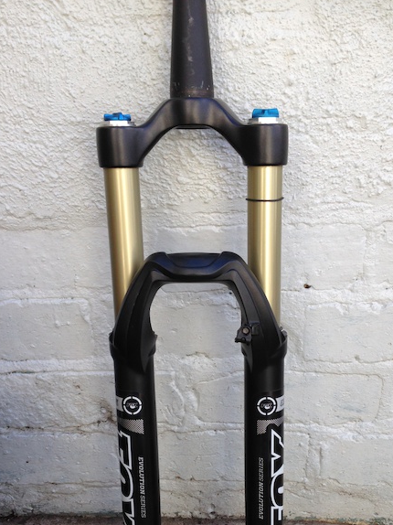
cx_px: 213
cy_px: 365
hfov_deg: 31.5
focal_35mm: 46
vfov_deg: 40.6
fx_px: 697
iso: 50
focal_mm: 4.12
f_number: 2.4
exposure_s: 1/284
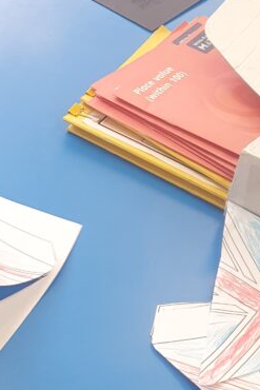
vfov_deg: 25.5
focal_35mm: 78
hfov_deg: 16.1
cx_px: -122
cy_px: 76
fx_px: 844
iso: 80
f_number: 1.5
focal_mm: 4.32
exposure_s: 1/100
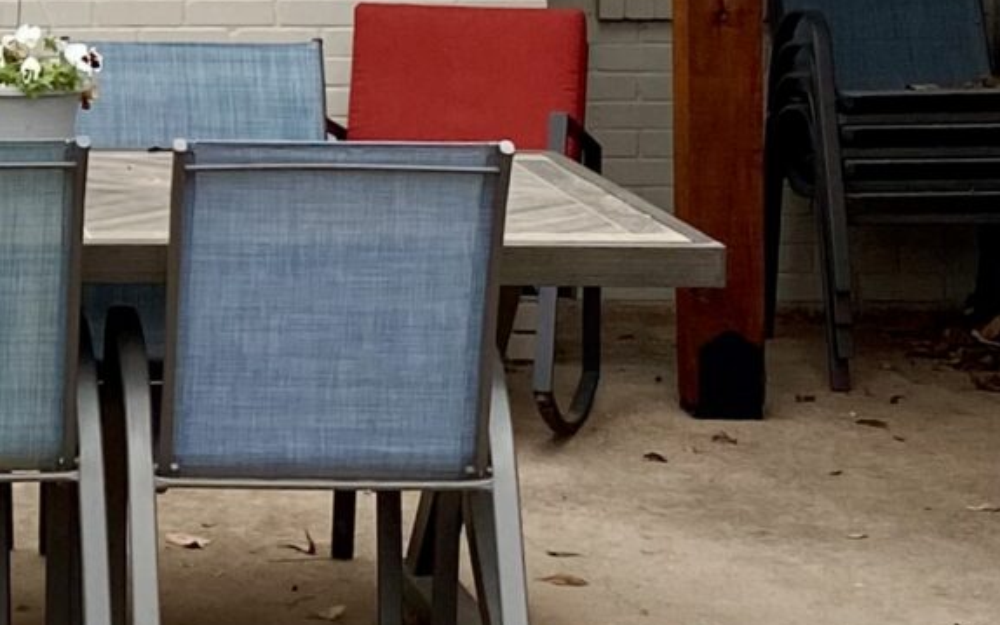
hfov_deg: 16.6
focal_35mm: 123
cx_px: -30
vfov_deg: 10.2
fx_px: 3353
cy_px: -409
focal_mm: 4.25
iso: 32
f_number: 1.8
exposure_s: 1/1157
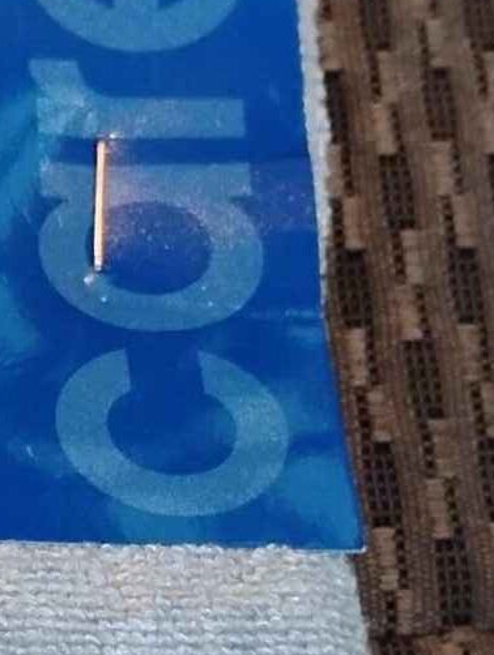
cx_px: -278
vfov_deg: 18.0
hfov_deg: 13.0
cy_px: 611
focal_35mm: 107
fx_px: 2031
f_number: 1.8
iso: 3553
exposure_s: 1/20
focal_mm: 4.26
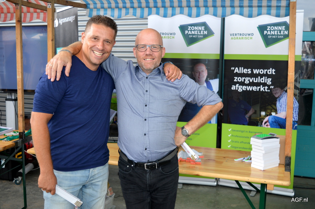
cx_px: 158
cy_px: 104
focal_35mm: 40
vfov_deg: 33.0
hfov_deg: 48.0
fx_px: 354
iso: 160
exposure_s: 1/125
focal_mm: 27
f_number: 4
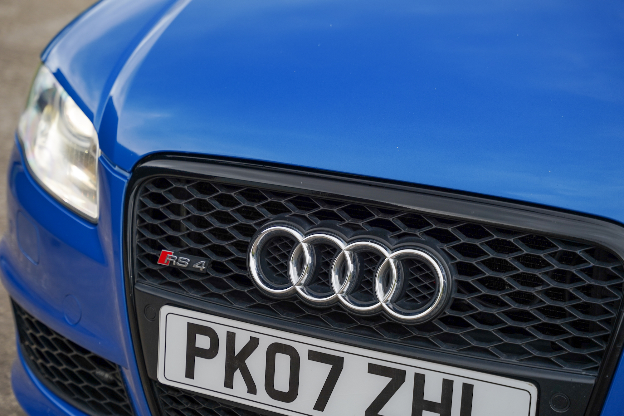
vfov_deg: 19.5
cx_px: 312
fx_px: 1213
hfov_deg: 28.8
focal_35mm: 70
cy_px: 208
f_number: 4
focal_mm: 70
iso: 320
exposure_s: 1/250
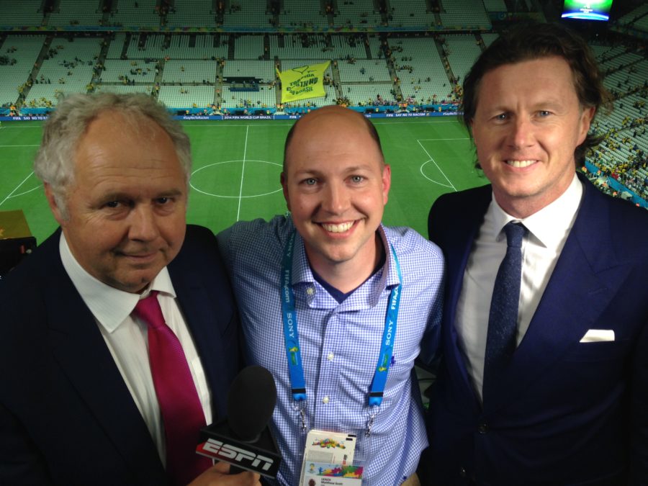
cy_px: 243
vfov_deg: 42.9
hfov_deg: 55.4
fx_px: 618
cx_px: 324
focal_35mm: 33
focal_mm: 4.12
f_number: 2.4
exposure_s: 1/60
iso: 50
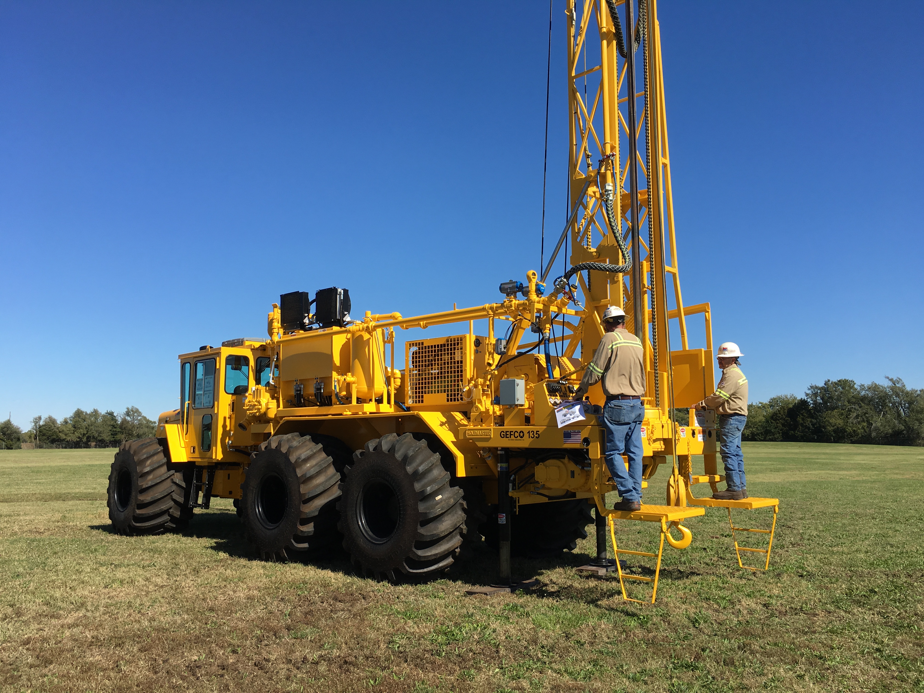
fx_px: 774
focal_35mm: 29
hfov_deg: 61.7
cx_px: 462
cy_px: 346
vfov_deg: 48.2
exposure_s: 1/1709
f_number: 2.2
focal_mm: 4.15
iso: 25
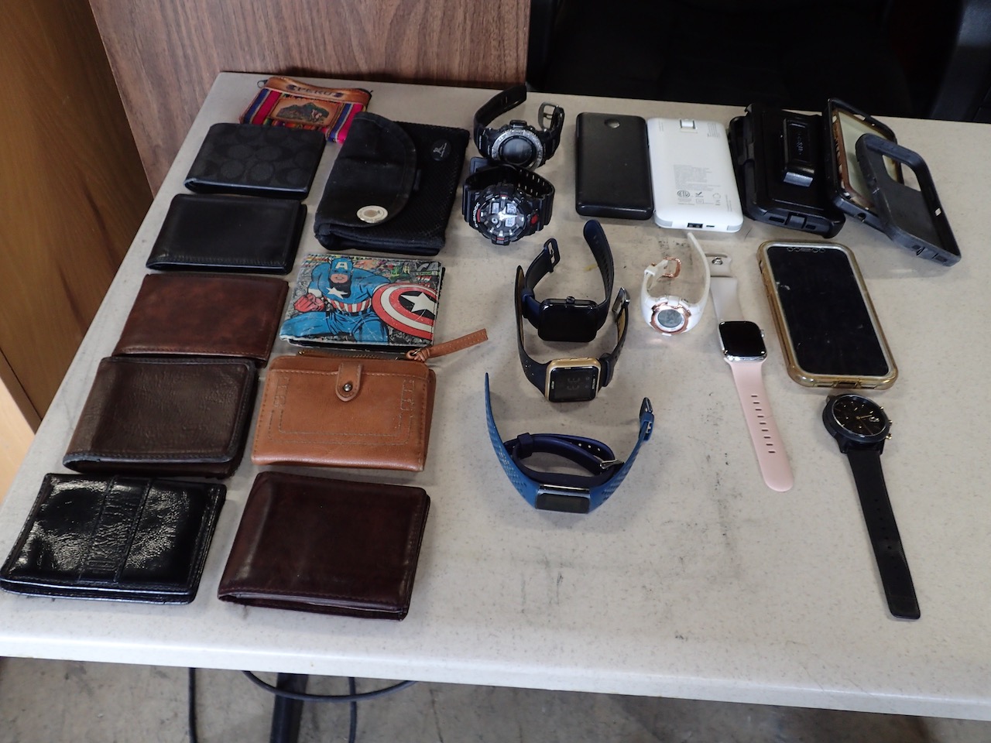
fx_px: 859
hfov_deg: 60.0
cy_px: 372
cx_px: 496
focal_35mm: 30
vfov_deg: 46.8
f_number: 2.3
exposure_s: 1/30
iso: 200
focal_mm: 5.5
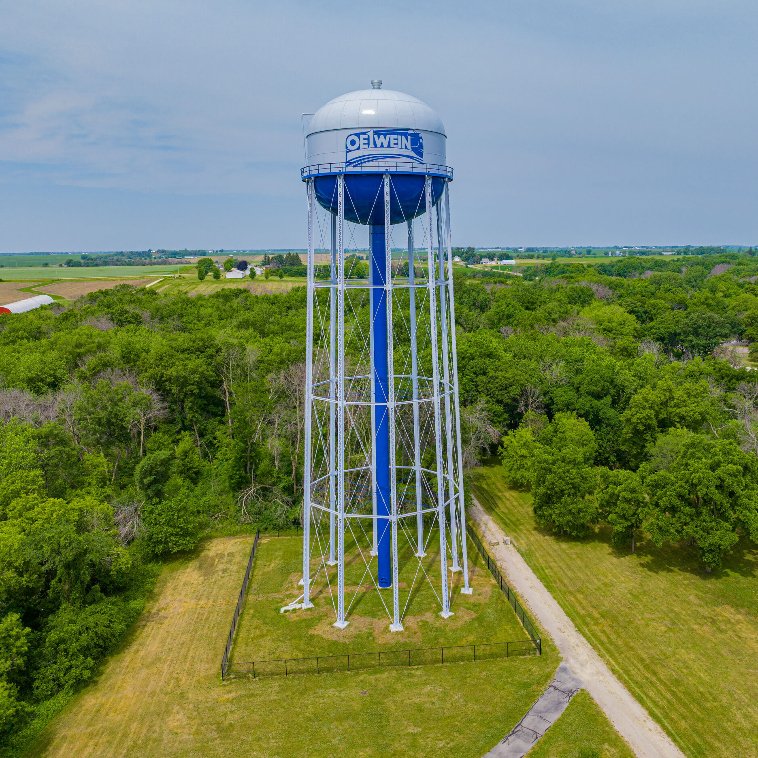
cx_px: 424
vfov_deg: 55.6
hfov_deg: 55.5
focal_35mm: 29
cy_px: 371
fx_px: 718
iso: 110
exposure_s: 1/2500
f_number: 2.8
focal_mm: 12.29
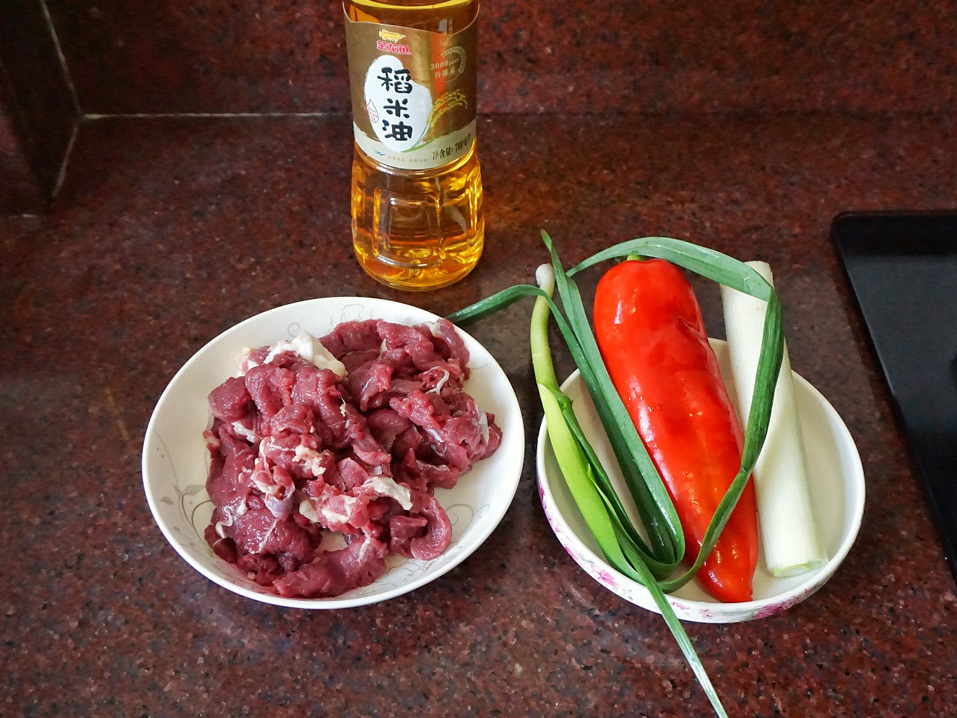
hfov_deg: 49.5
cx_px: 498
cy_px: 358
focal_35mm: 38
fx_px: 1038
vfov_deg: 38.2
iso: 5000
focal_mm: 23
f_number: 5.6
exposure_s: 1/200
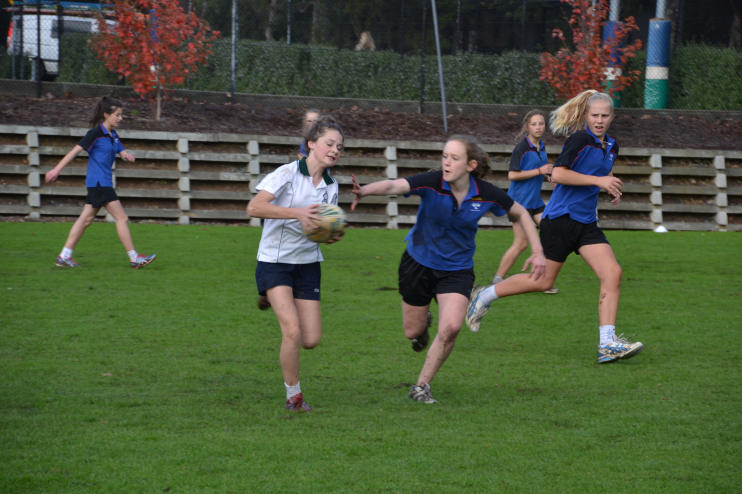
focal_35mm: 180
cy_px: 247
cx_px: 371
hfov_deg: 11.4
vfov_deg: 7.6
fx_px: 3710
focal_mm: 120
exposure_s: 1/160
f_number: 6.3
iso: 100
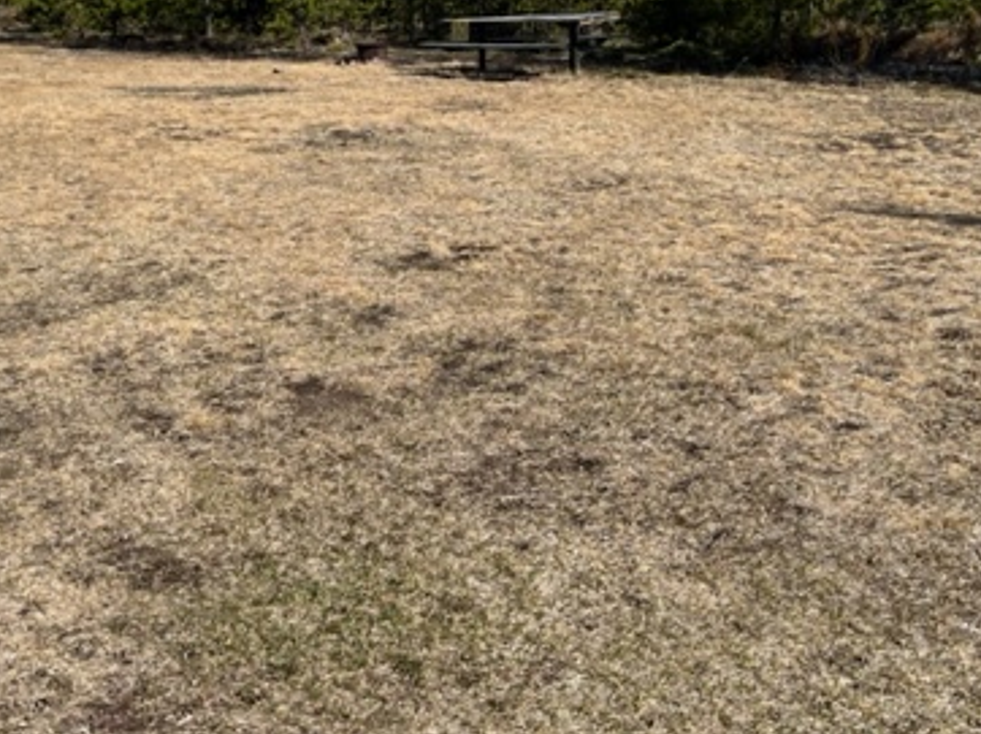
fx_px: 1303
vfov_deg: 31.3
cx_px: 320
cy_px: 268
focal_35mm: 46
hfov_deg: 40.7
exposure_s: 1/3521
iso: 50
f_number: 1.6
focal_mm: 5.1
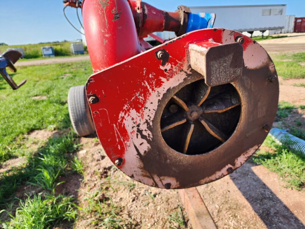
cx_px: 152
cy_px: 114
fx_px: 203
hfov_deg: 73.9
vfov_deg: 58.9
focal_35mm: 23
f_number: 1.8
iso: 12
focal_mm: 6.4
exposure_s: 1/296
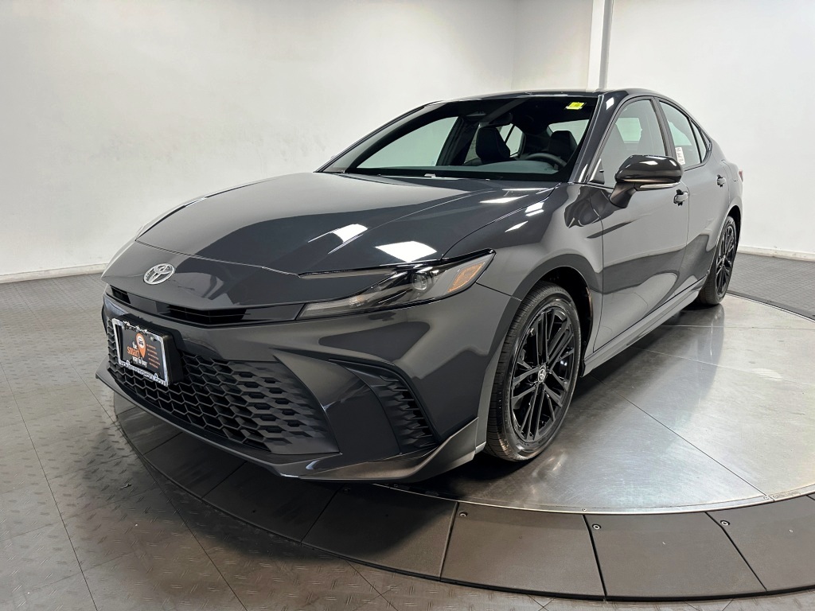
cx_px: 408
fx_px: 565
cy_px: 306
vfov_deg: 56.8
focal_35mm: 24
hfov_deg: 71.6
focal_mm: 6.86
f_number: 1.78
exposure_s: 1/60
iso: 320
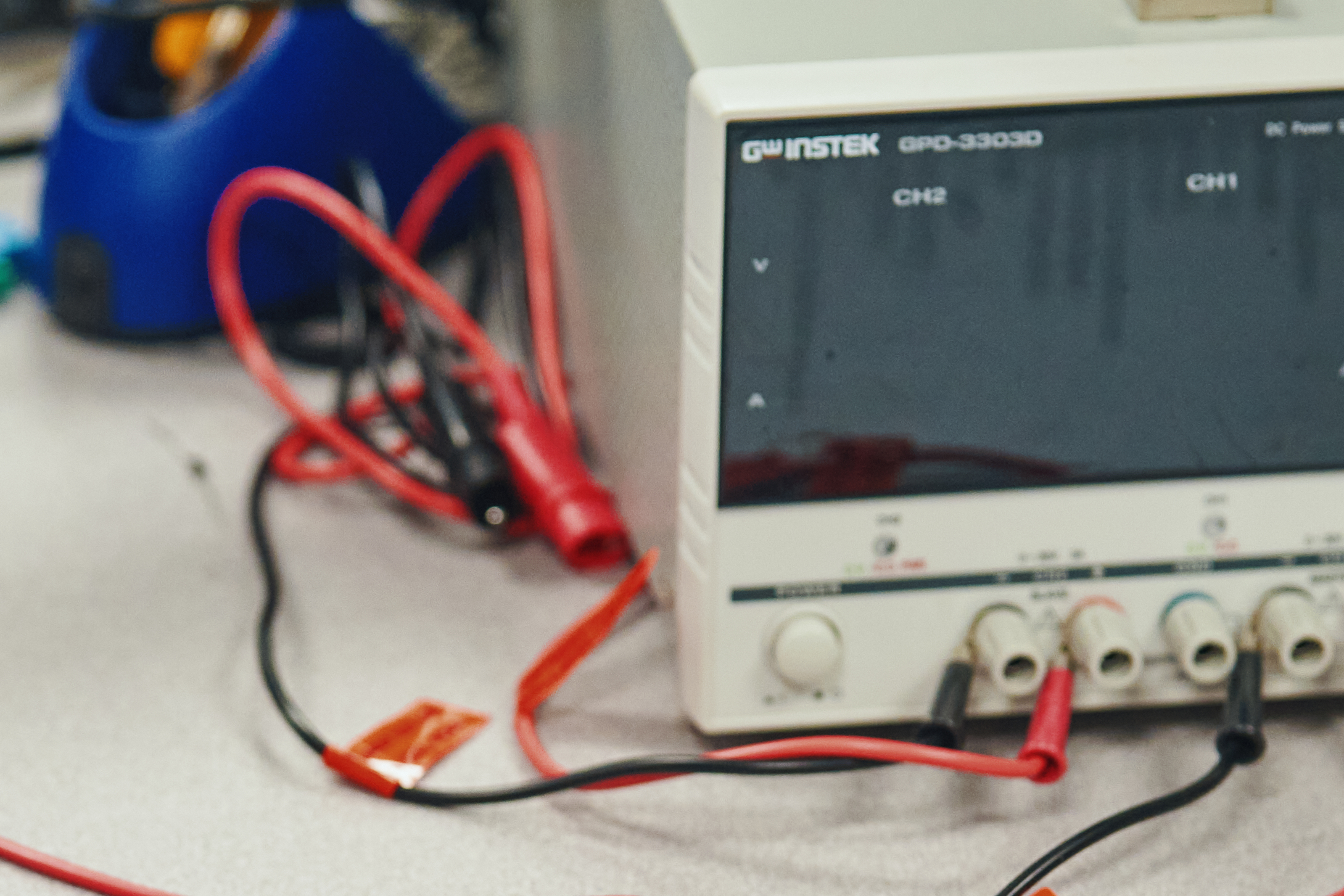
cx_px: 435
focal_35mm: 216
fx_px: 8064
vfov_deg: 6.4
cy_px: 773
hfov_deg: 9.5
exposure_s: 1/200
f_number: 1.8
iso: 400
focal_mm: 50
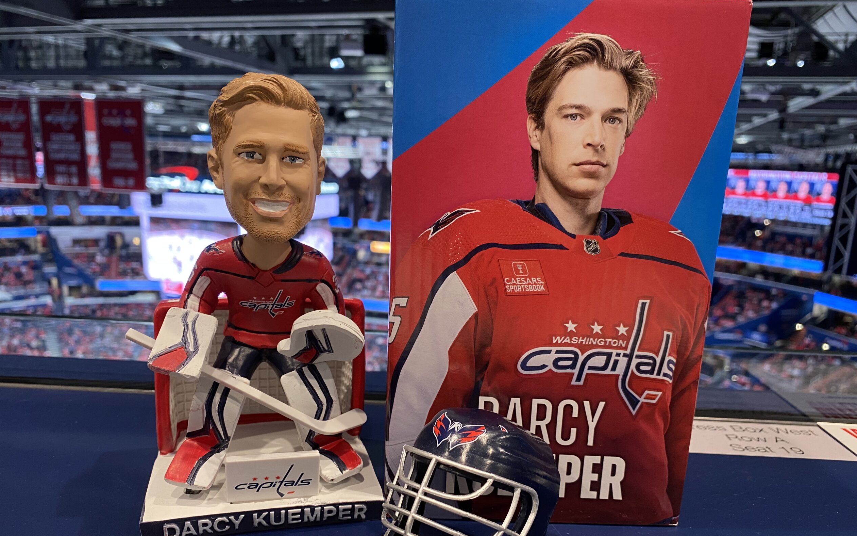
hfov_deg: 66.5
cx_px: 429
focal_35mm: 28
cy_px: 319
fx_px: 654
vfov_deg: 44.3
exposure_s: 1/60
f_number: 1.8
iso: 125
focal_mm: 4.25
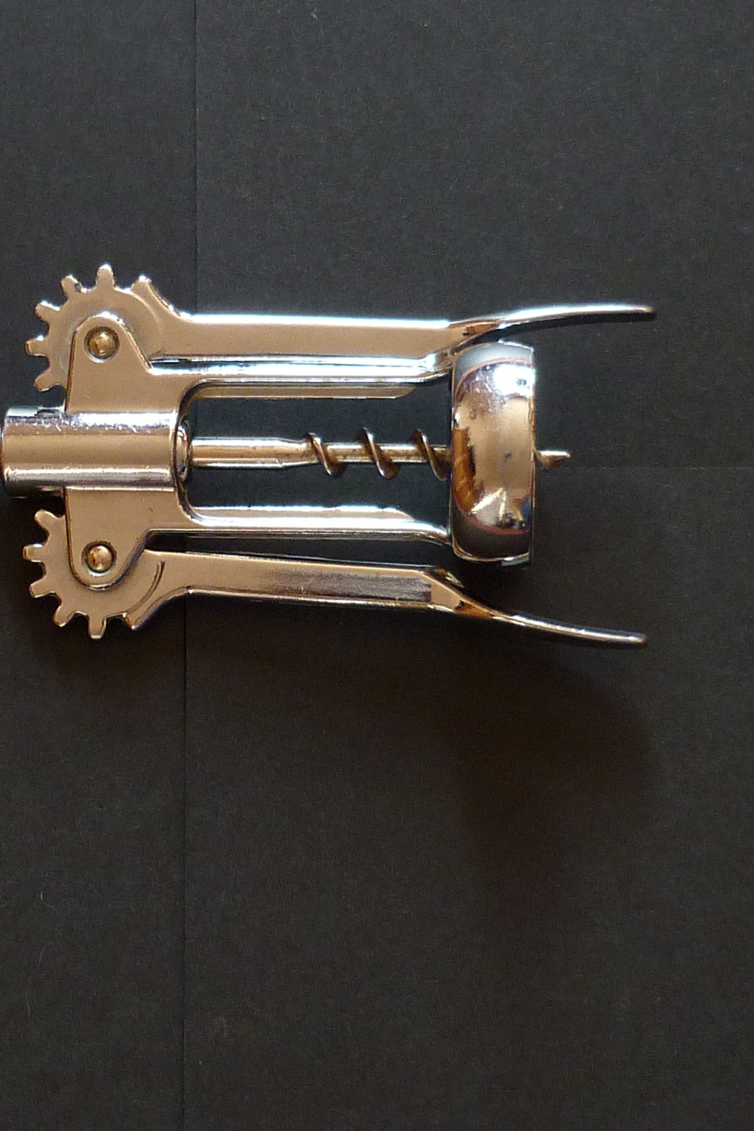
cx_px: 247
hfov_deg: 15.3
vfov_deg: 22.9
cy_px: 565
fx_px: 2796
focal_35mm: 89
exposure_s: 1/30
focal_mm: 5.9
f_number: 2.9
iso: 160
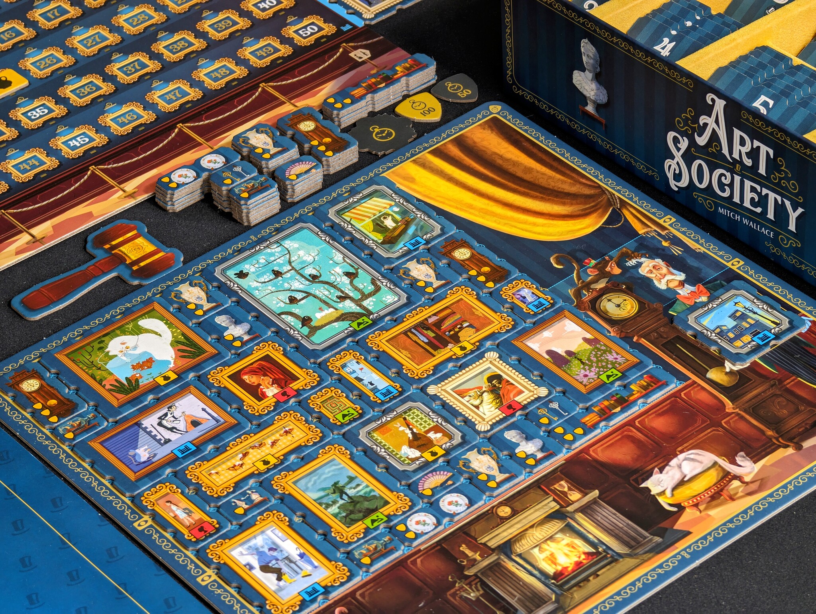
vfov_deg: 13.5
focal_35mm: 110
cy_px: 307
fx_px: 2597
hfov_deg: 17.9
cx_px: 408
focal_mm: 18
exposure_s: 1/29.7
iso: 40
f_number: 2.8
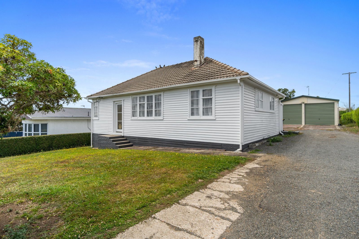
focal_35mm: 20
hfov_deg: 85.4
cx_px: 180
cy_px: 120
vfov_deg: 63.2
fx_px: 194
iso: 100
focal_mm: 13
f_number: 8
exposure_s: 1/250
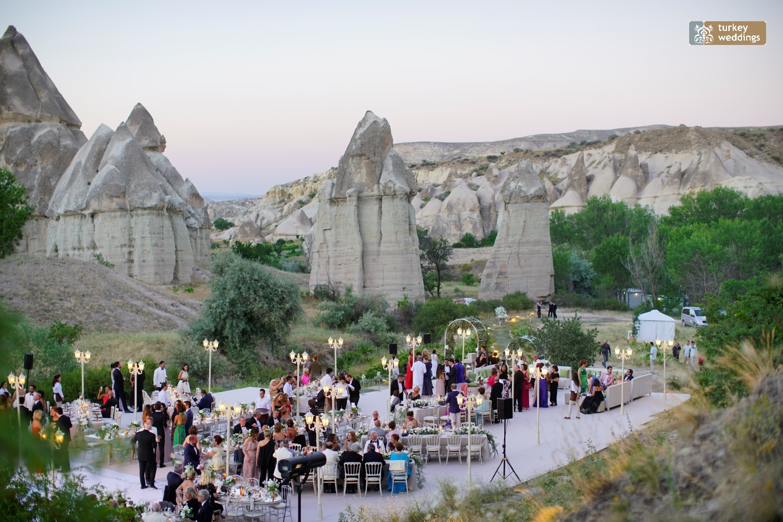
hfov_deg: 39.6
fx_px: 1088
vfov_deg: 27.0
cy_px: 261
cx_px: 392
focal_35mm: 50
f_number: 2
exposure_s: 1/80
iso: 100
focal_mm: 50
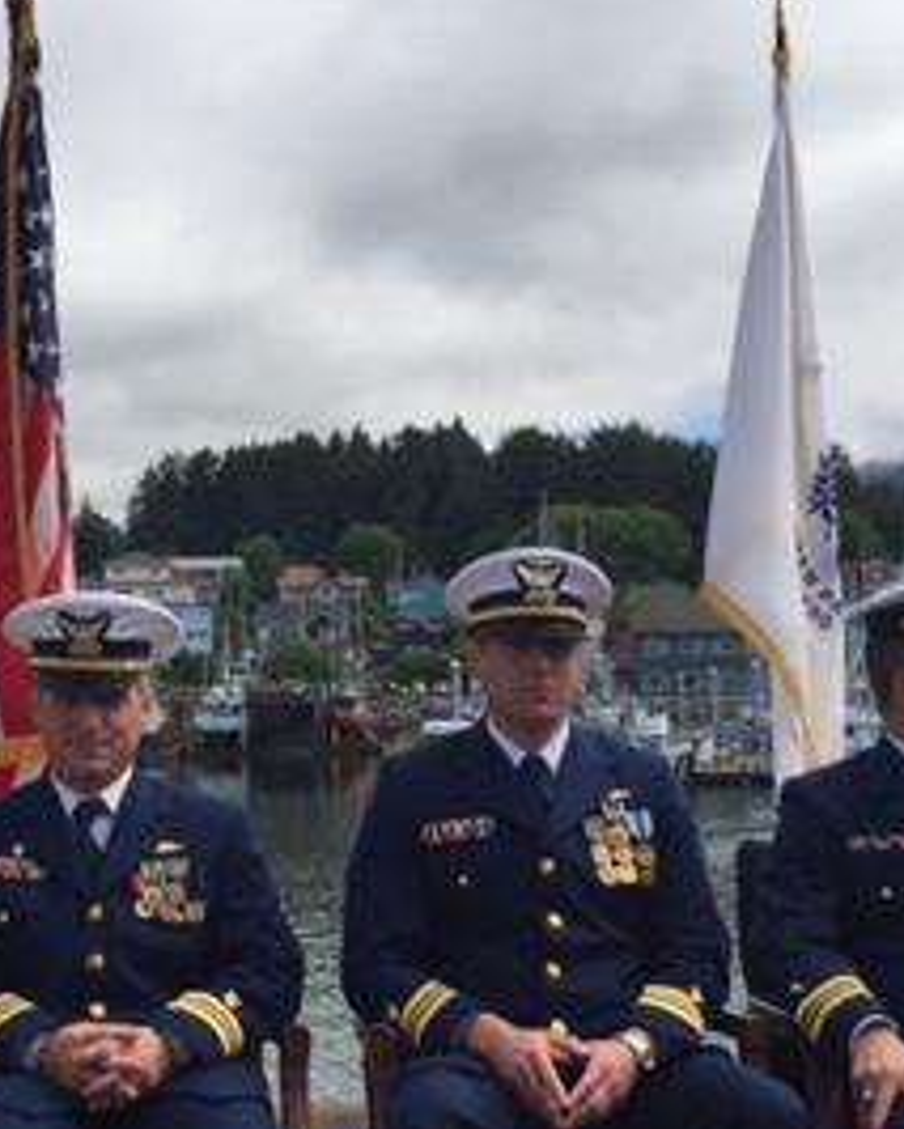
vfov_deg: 27.8
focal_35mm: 68
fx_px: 2273
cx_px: 310
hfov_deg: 22.4
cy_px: 717
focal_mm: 4.15
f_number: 2.2
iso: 32
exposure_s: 1/2198
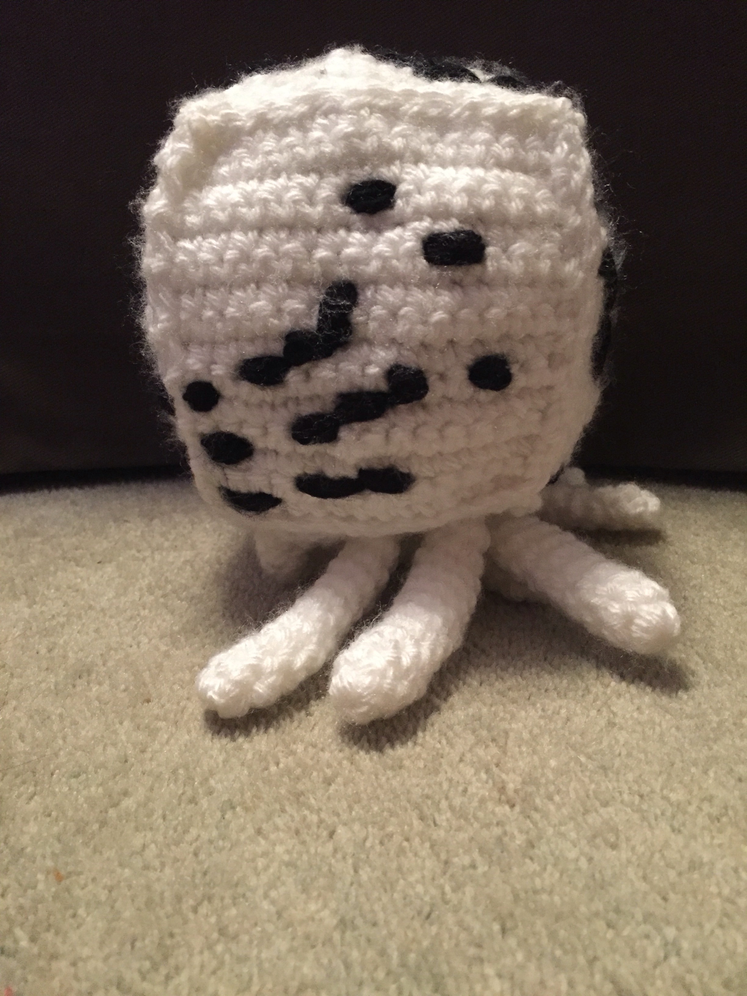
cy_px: 498
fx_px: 834
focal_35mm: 29
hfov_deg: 48.2
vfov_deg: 61.7
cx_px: 374
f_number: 2.2
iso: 400
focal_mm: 4.15
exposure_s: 1/17
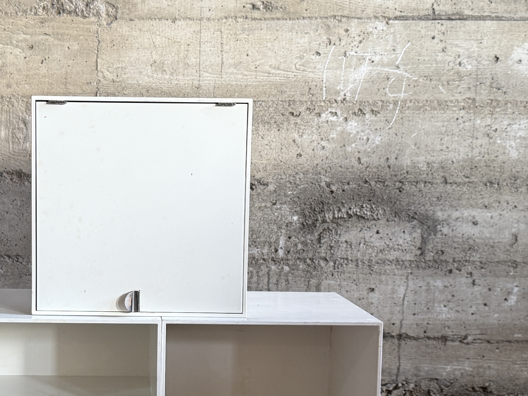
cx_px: 162
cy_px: 292
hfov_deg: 50.1
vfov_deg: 38.7
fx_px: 549
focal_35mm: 36
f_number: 1.78
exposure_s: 1/64
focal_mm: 6.76
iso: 200
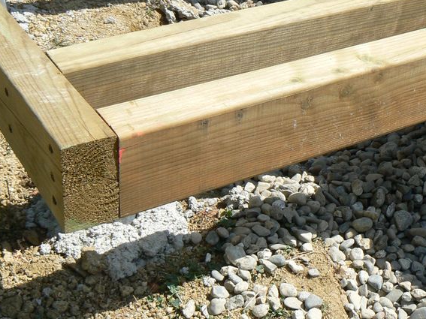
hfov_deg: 29.8
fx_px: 800
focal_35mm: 65
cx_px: 230
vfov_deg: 22.5
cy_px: 127
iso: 80
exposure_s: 1/400
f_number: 6.3
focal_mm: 6
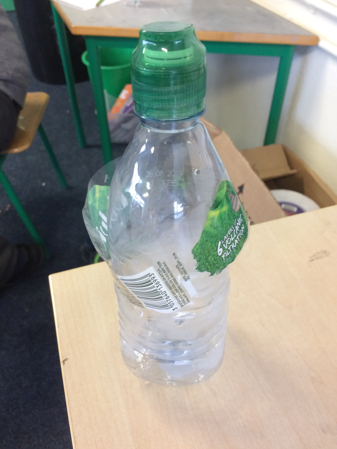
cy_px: 224
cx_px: 168
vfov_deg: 61.7
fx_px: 376
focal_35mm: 29
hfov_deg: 48.2
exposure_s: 1/33
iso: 160
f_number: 2.2
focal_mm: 4.15
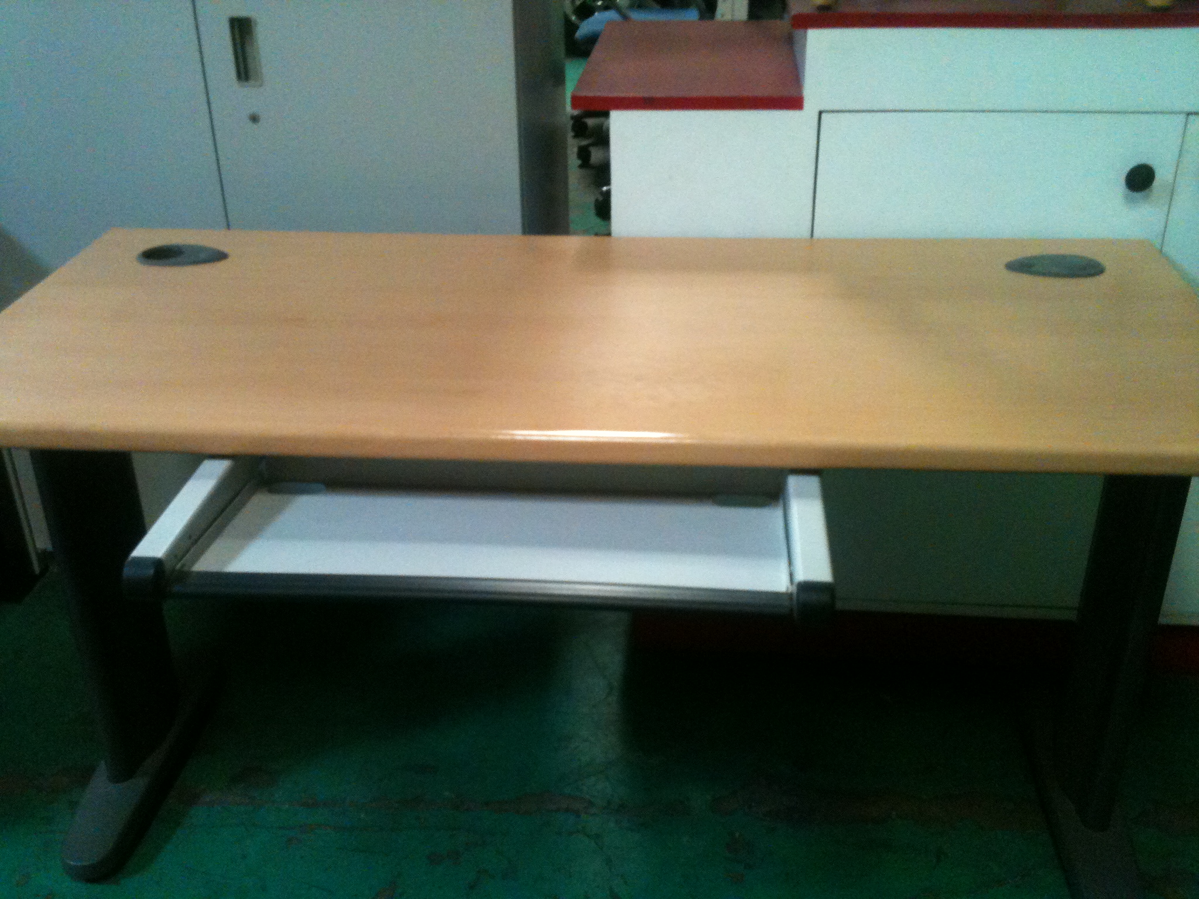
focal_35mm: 35
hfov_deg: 52.6
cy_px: 450
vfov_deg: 40.7
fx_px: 1212
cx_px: 600
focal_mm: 3.85
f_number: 2.8
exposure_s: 1/15
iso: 320
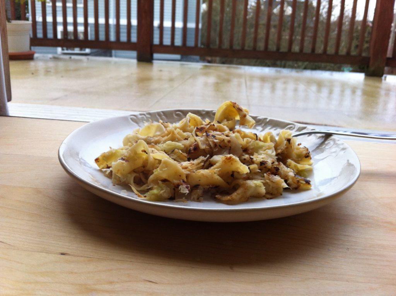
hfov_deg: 52.7
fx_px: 400
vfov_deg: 40.6
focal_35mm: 35
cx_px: 198
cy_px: 148
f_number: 2.8
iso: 100
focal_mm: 3.85
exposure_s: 1/100
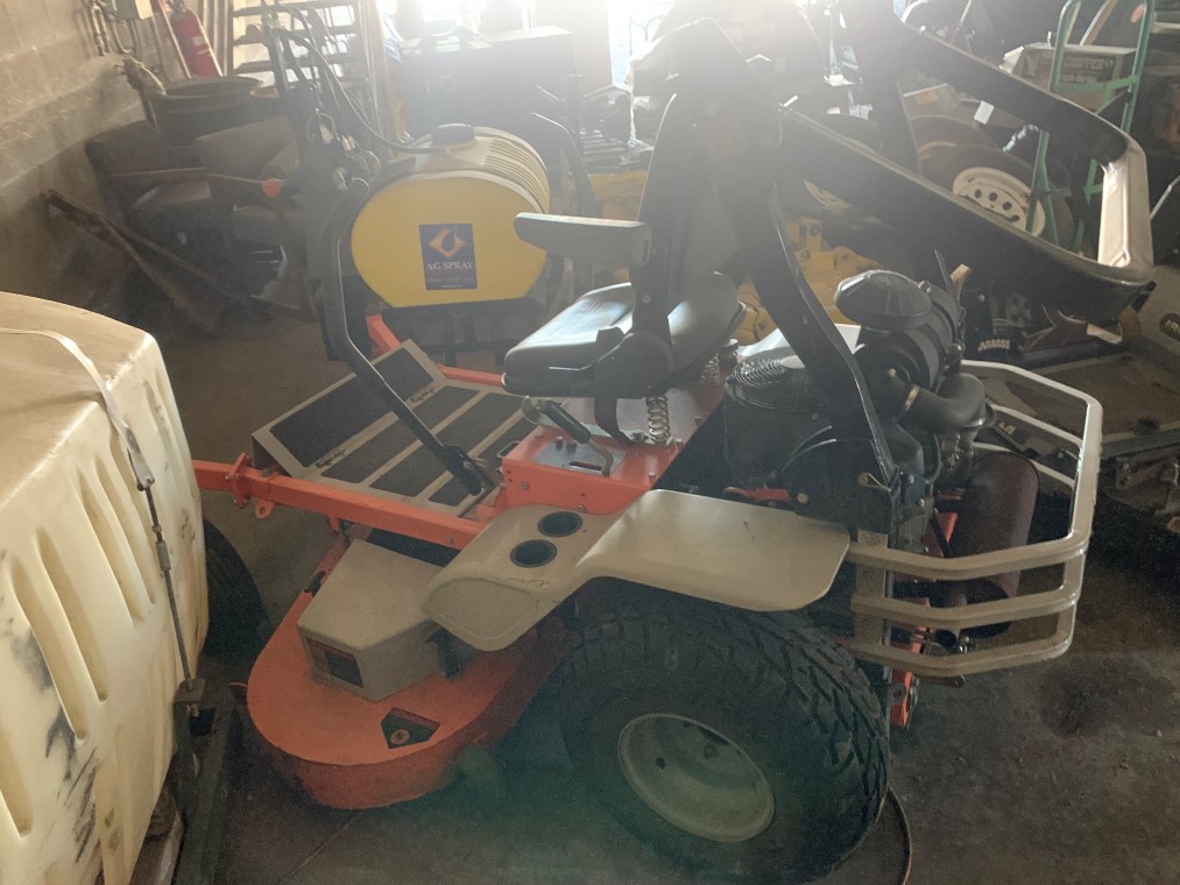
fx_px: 886
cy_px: 442
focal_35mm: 26
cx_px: 590
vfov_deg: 53.1
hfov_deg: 67.3
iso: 400
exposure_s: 1/33
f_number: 1.8
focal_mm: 4.25
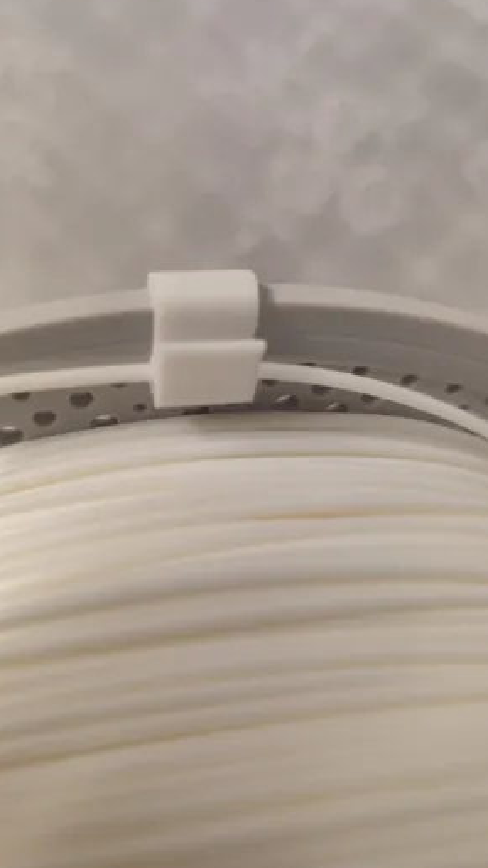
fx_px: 598
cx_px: 201
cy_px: 425
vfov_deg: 71.9
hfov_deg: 44.2
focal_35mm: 26
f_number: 1.65
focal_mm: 6.19
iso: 640
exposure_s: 1/120
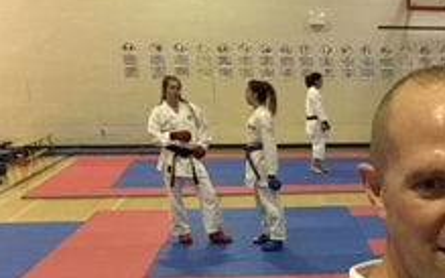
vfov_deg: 13.3
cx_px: 549
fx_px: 1092
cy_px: 477
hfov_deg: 21.3
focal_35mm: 90
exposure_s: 1/30
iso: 125
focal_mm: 4.15
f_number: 2.2
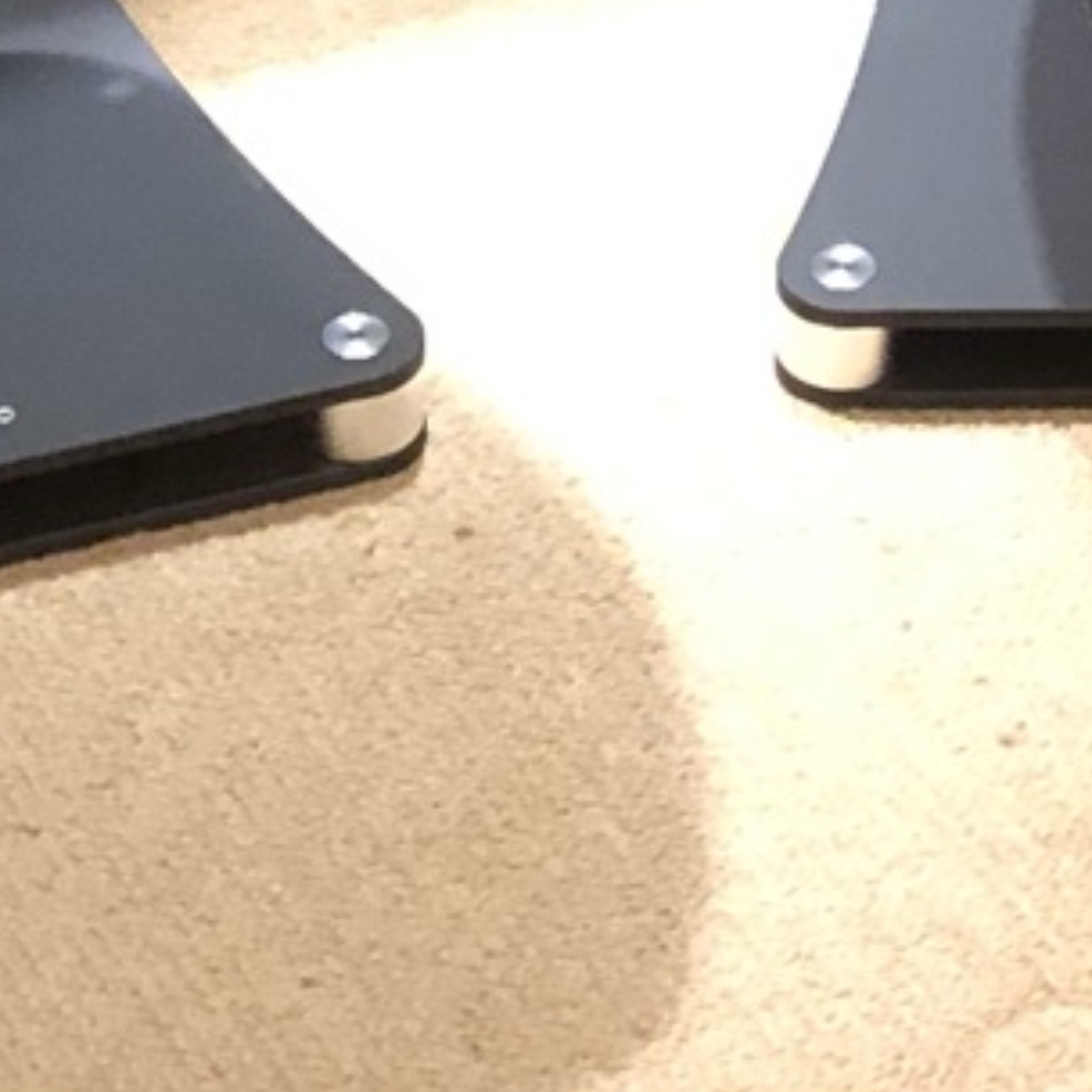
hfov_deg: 10.4
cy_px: -1329
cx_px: 873
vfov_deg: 9.5
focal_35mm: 167
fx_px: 5960
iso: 100
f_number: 1.8
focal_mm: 3.99
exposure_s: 1/4
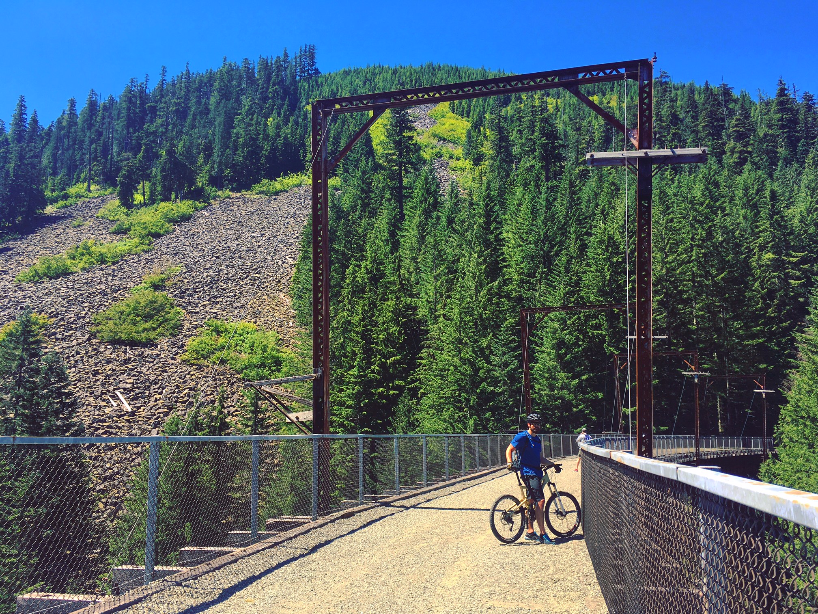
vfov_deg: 48.2
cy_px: 307
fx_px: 685
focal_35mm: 29
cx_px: 409
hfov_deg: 61.7
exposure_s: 1/725
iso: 25
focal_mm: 4.15
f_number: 2.2
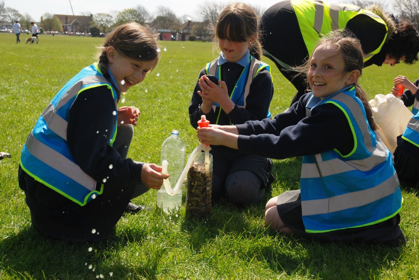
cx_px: 210
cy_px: 140
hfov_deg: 42.3
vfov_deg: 29.0
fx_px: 541
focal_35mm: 46
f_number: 6.3
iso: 250
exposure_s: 1/800
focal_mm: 31
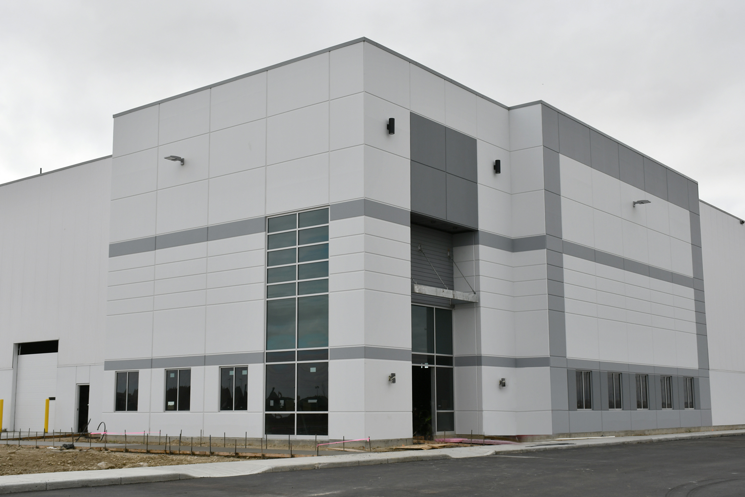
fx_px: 828
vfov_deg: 33.4
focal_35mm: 40
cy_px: 248
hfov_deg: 48.5
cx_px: 372
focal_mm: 27
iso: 100
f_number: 9
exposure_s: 1/320
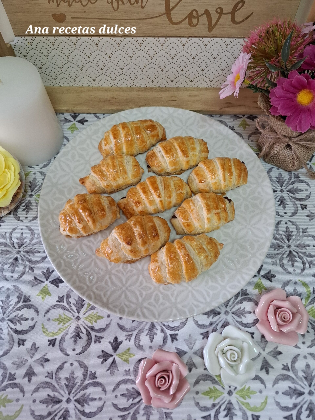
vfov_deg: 73.9
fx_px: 279
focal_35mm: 23
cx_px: 158
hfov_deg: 58.9
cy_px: 210
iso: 250
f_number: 1.8
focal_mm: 5.54
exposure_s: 1/50
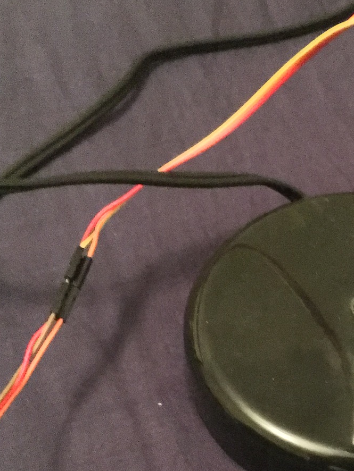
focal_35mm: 67
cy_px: 373
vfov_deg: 28.4
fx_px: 913
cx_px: 371
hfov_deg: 21.0
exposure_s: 1/15
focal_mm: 4.15
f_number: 2.2
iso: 1600
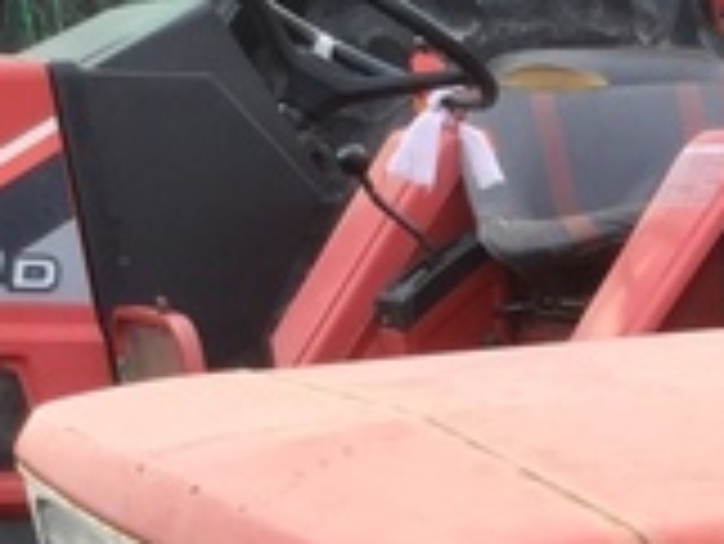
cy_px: 1052
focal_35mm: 123
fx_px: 2574
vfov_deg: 11.1
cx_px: 1318
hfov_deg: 14.1
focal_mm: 3.3
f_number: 2.4
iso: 25
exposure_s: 1/166
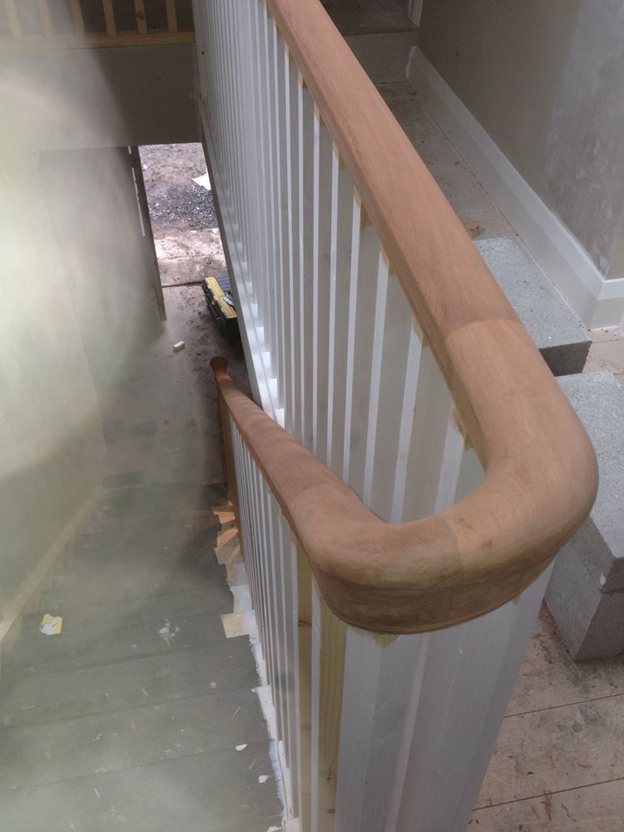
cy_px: 416
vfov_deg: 52.6
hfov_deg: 40.7
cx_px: 312
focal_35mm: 35
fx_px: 841
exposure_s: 1/52
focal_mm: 4.28
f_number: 2.4
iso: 50
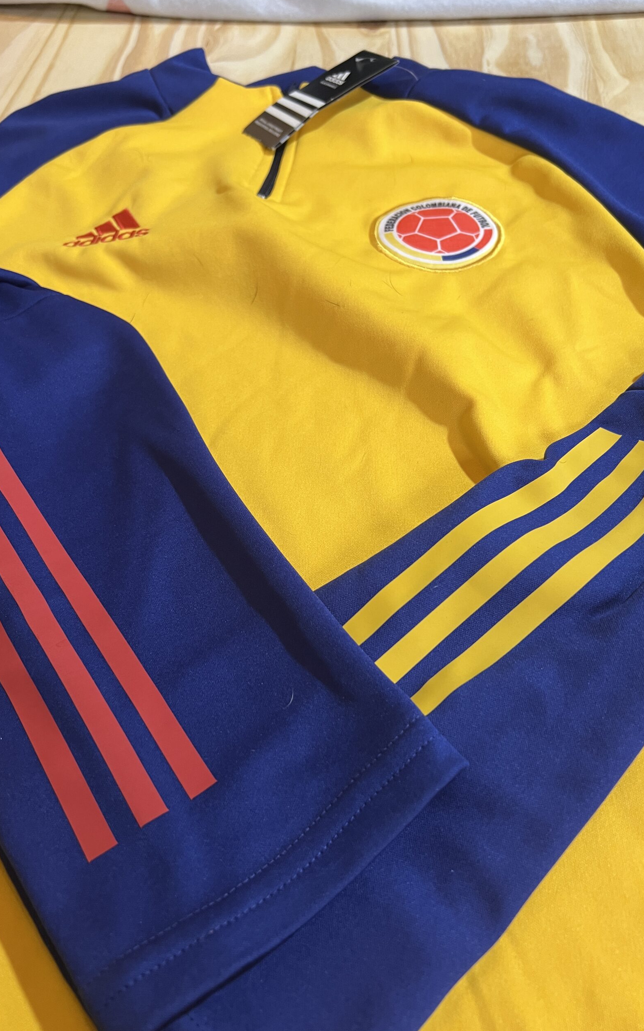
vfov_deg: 66.5
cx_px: 292
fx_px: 786
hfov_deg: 44.5
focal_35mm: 28
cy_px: 512
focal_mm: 5.7
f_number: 1.5
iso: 100
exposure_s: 1/50
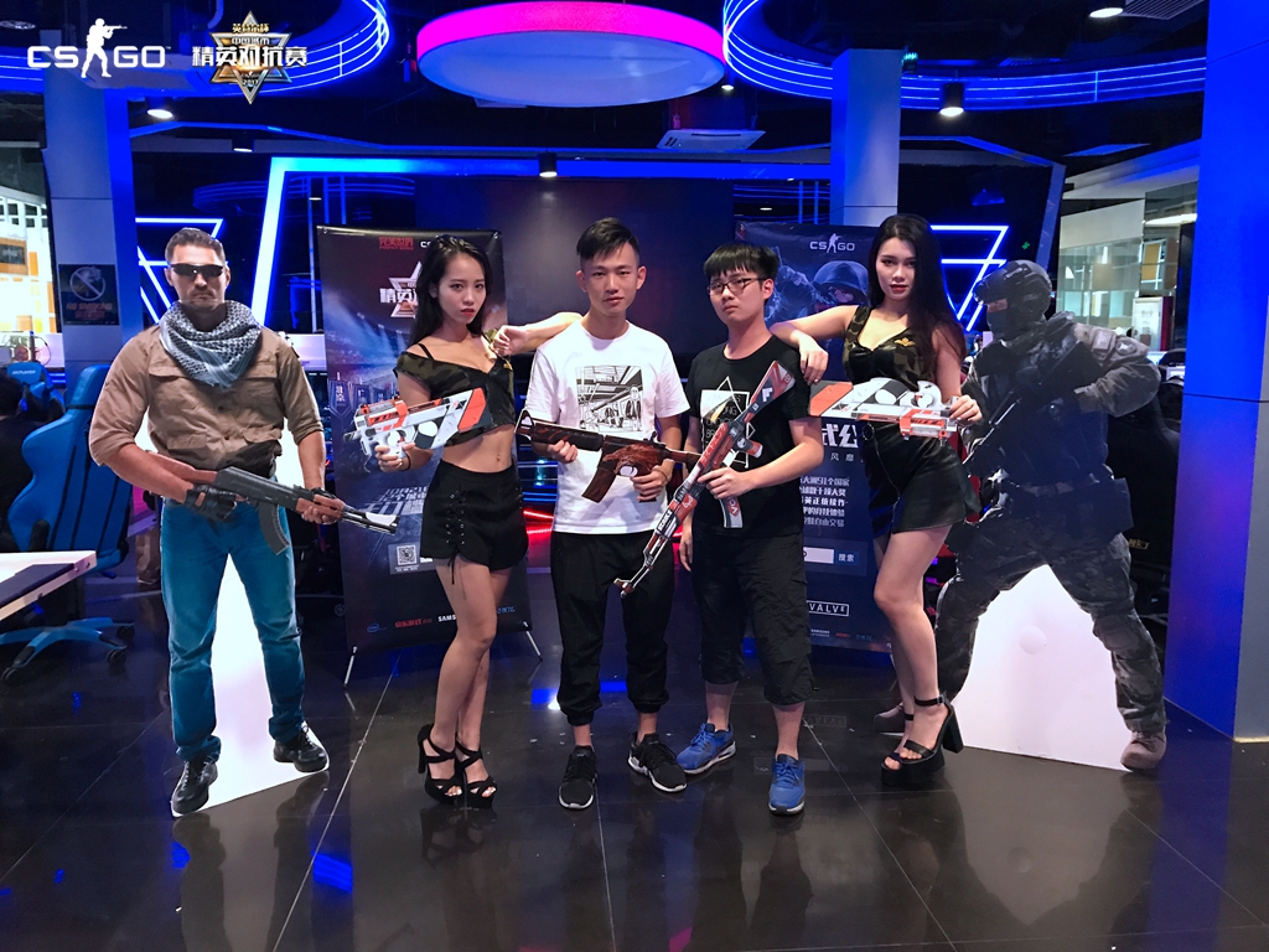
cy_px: 476
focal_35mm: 28
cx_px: 634
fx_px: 1026
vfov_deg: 49.7
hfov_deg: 63.4
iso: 100
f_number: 1.8
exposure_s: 1/5
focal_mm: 3.99
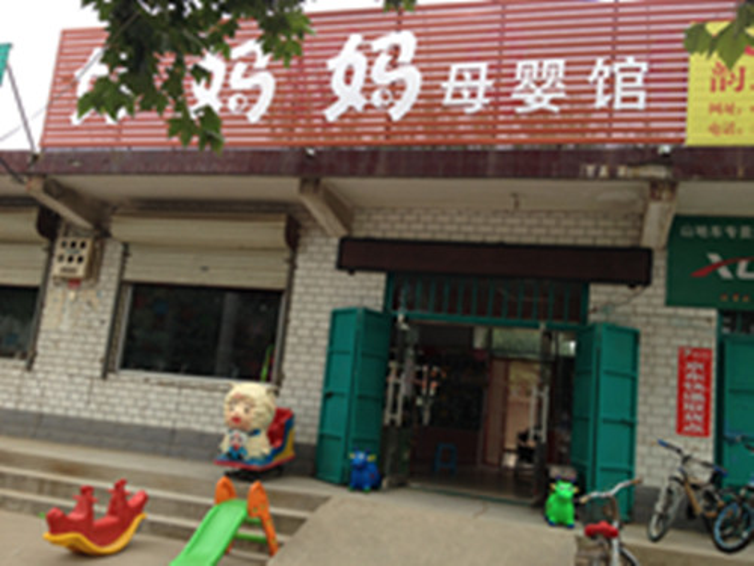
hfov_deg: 52.6
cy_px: 283
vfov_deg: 40.7
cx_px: 377
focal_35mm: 35
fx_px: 762
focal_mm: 4.28
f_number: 2.4
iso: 50
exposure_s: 1/131
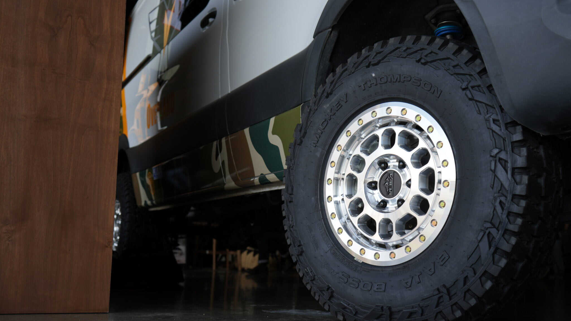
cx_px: 286
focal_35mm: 41
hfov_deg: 49.4
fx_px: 621
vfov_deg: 29.0
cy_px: 169
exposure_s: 1/250
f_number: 4
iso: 125
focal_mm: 39
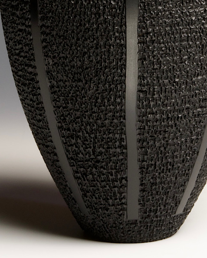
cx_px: 134
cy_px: 31
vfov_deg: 11.4
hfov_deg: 9.1
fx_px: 1294
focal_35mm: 169
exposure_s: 1/1.6
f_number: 16
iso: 200
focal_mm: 43
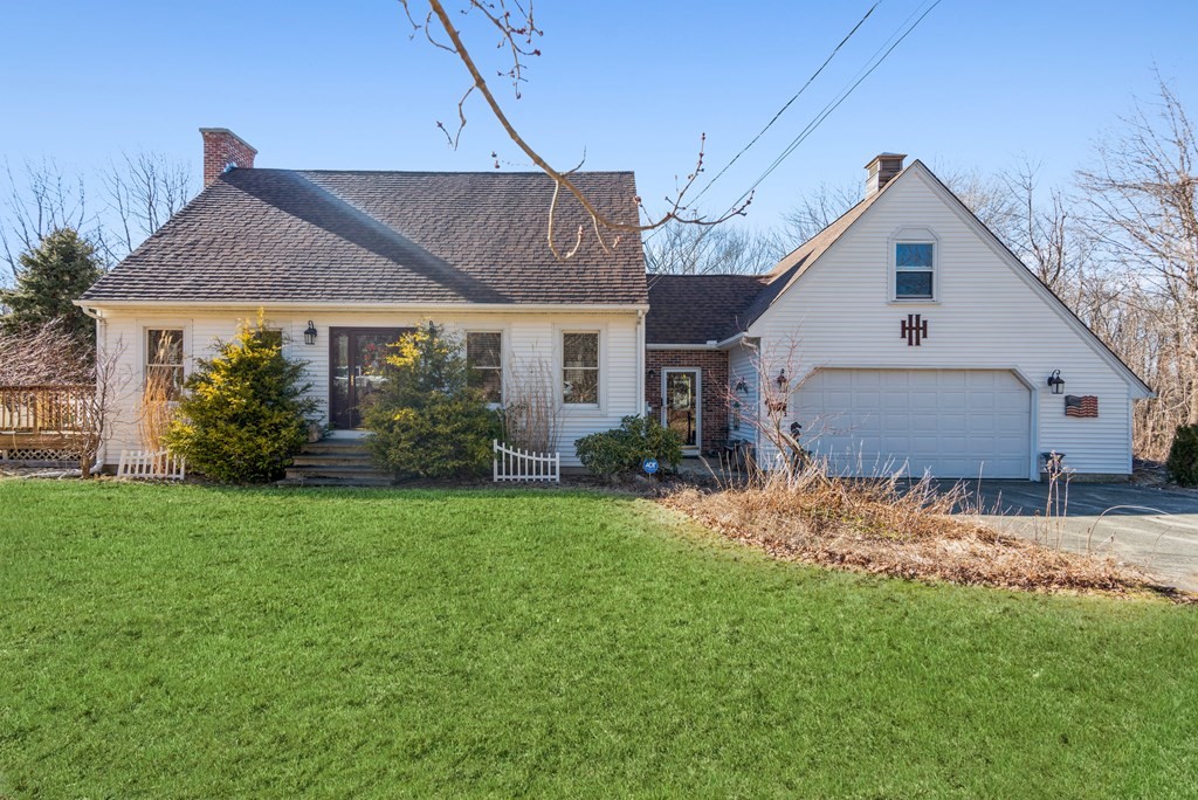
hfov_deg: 93.2
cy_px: 400
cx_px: 599
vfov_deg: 70.5
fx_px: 566
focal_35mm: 17
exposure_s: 1/160
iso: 250
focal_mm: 17
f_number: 8
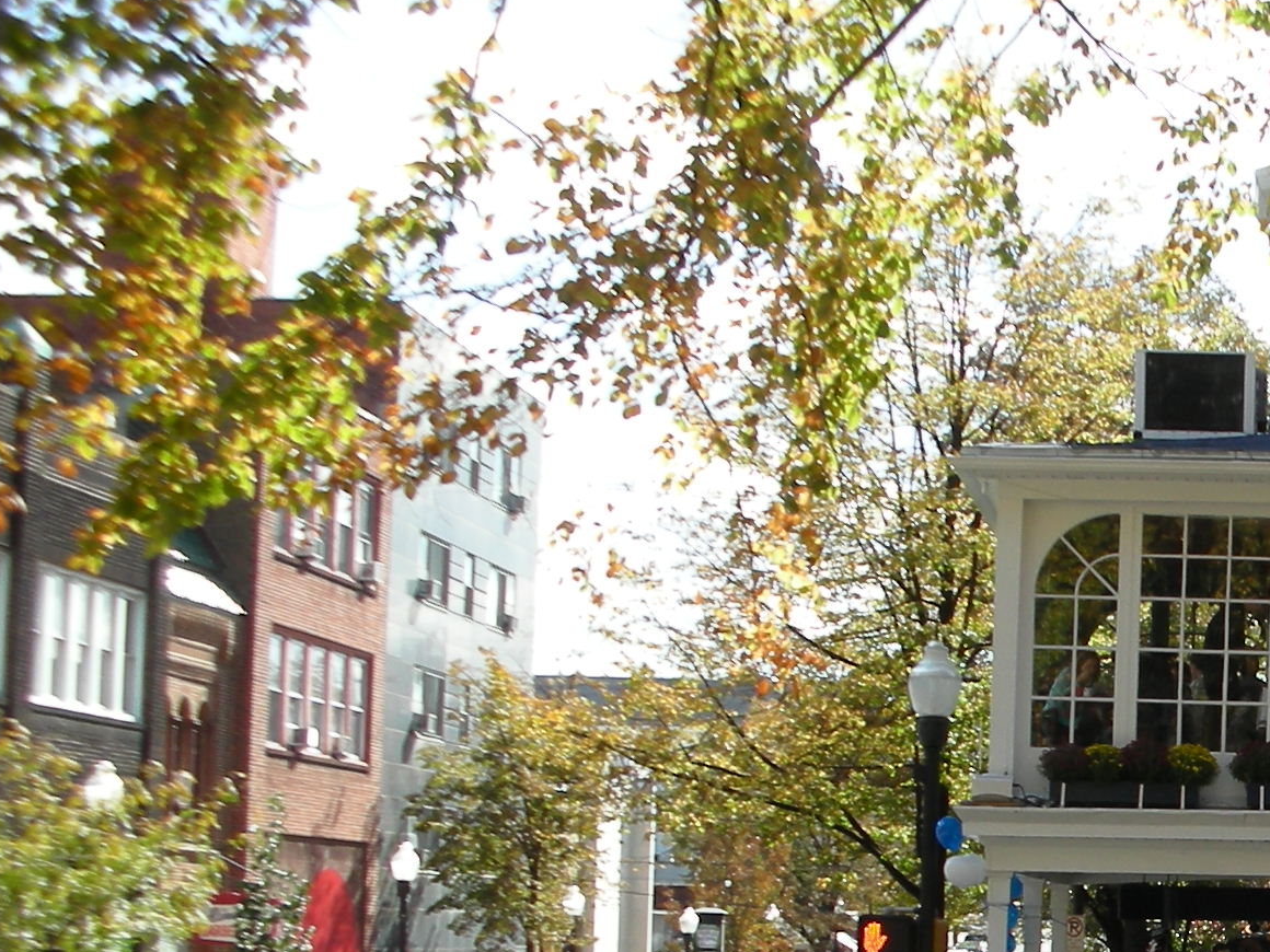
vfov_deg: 17.1
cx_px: 1393
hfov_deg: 21.8
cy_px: 844
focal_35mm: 85
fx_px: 3119
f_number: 3
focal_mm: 5.8
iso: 50
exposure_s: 1/257
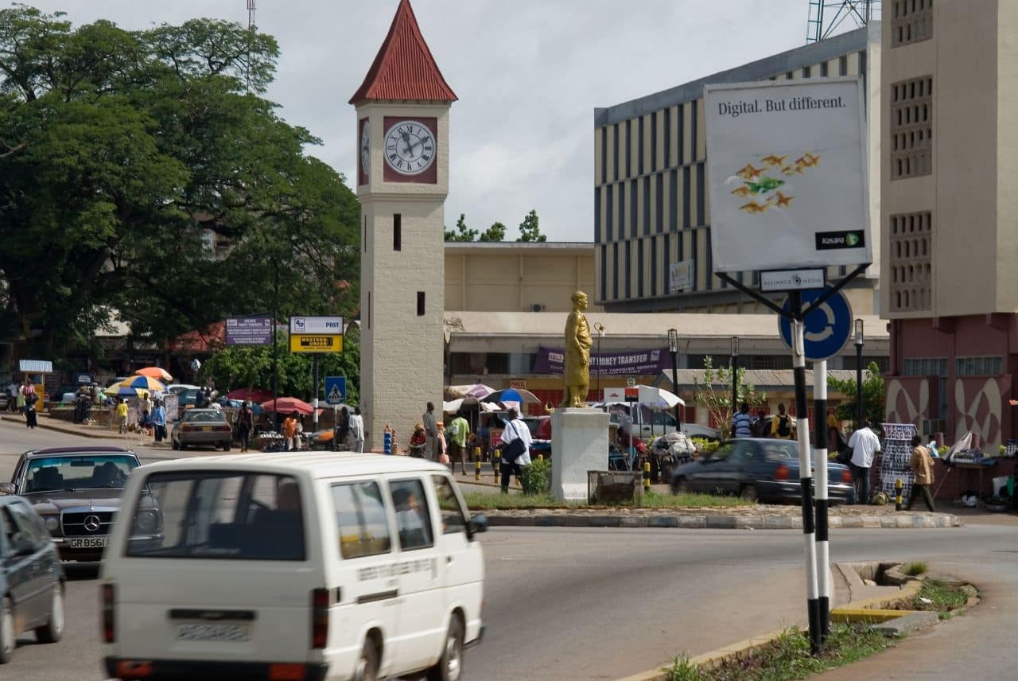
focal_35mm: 153
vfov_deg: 9.0
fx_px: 4330
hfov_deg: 13.4
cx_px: 509
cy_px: 340
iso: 100
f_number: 11
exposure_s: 1/30
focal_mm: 102
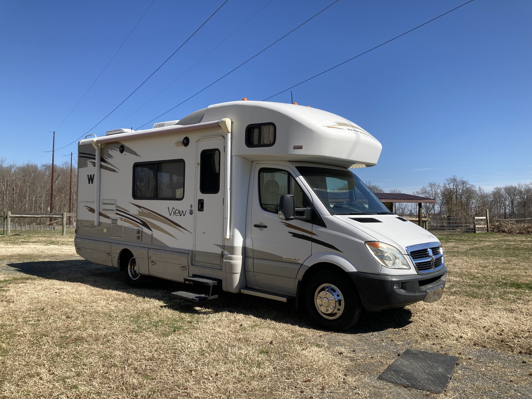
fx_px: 430
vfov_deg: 49.7
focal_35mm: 28
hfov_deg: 63.4
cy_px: 200
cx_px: 266
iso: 20
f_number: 1.8
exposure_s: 1/1946
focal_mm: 3.99
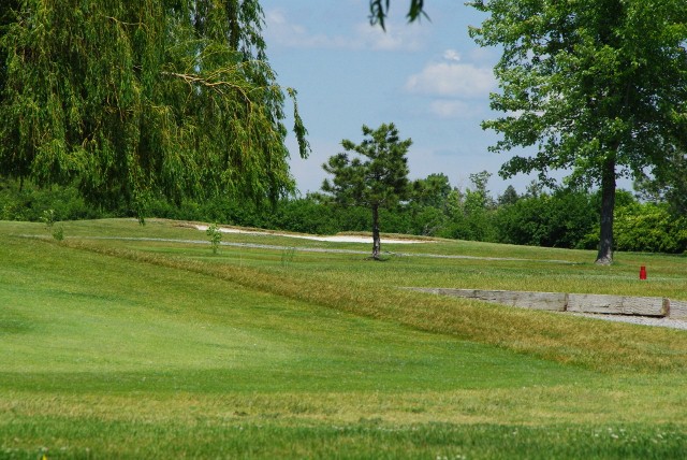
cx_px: 344
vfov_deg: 5.1
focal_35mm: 270
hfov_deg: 7.6
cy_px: 230
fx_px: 5157
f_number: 13
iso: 800
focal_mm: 180
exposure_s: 1/1000
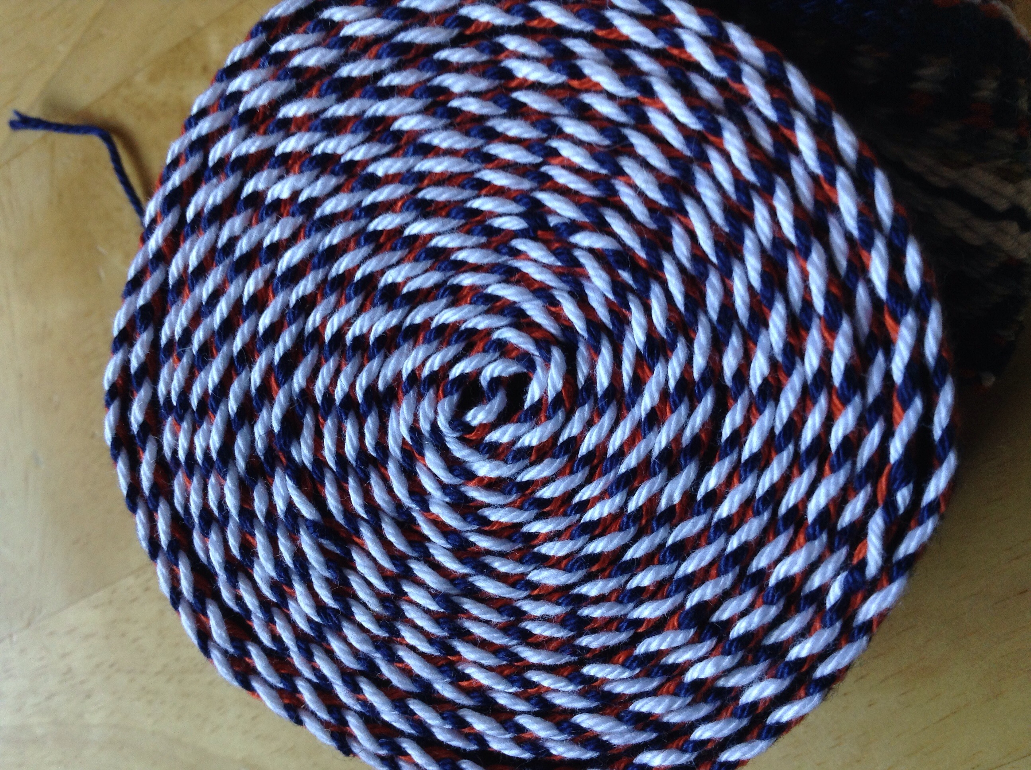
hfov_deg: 55.4
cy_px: 385
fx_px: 981
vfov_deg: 42.8
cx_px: 516
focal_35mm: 33
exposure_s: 1/60
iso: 40
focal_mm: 3.3
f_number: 2.4
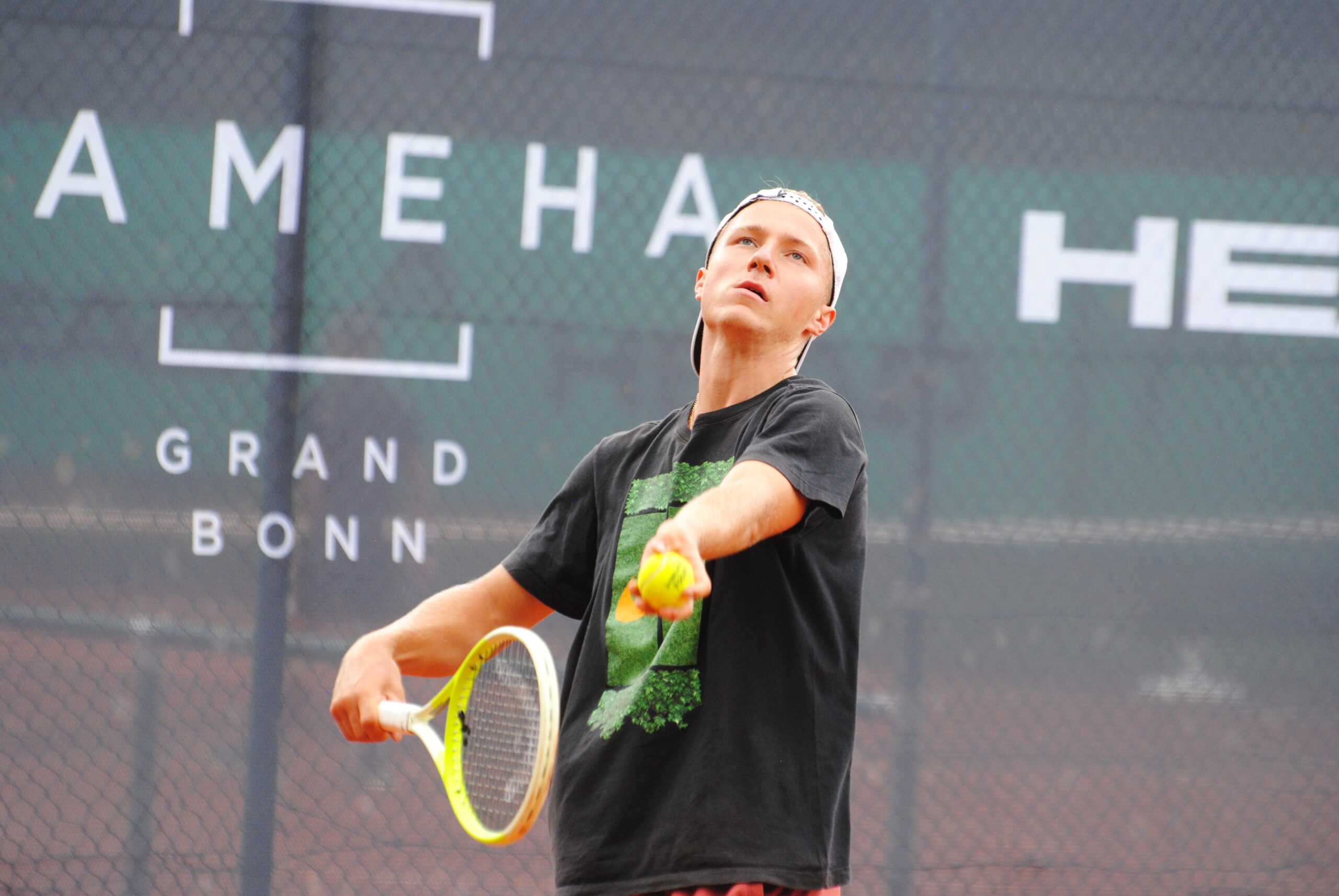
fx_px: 10893
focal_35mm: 292
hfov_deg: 7.0
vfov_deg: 4.7
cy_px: 448
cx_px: 670
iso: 500
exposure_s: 1/500
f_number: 5.3
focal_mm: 195
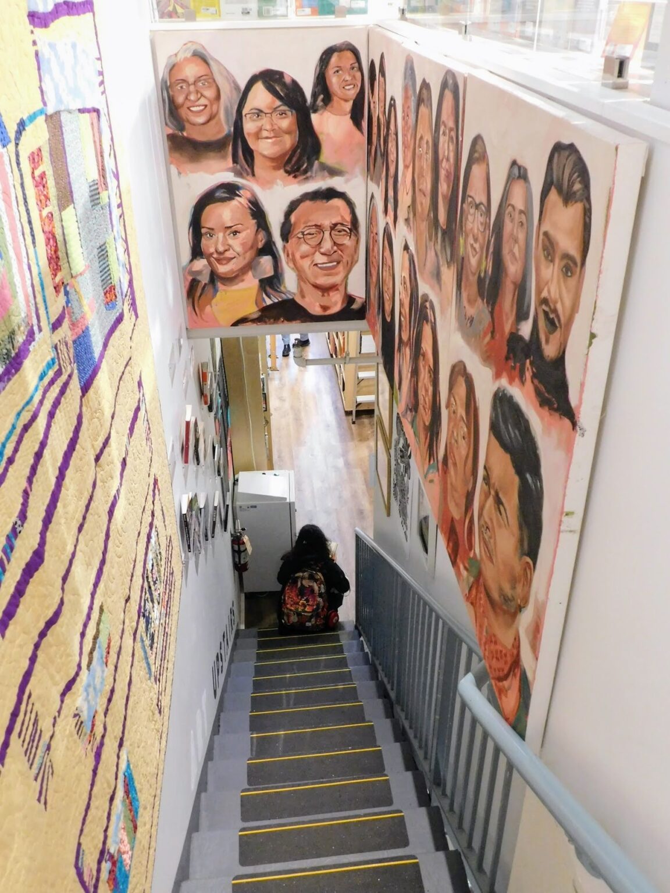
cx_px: 335
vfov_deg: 60.0
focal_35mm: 30
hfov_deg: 46.8
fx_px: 774
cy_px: 446
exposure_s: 1/8
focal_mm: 5.3
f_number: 3.2
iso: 560
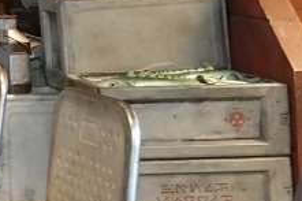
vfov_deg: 11.7
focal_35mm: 111
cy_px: -111
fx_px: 930
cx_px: -216
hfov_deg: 16.0
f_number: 2
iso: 1600
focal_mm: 8.8
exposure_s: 1/30
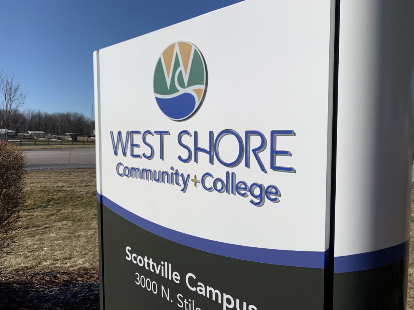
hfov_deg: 67.3
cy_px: 155
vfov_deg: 53.1
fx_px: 311
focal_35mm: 26
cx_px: 207
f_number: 1.8
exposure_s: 1/6897
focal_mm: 4.25
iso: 25
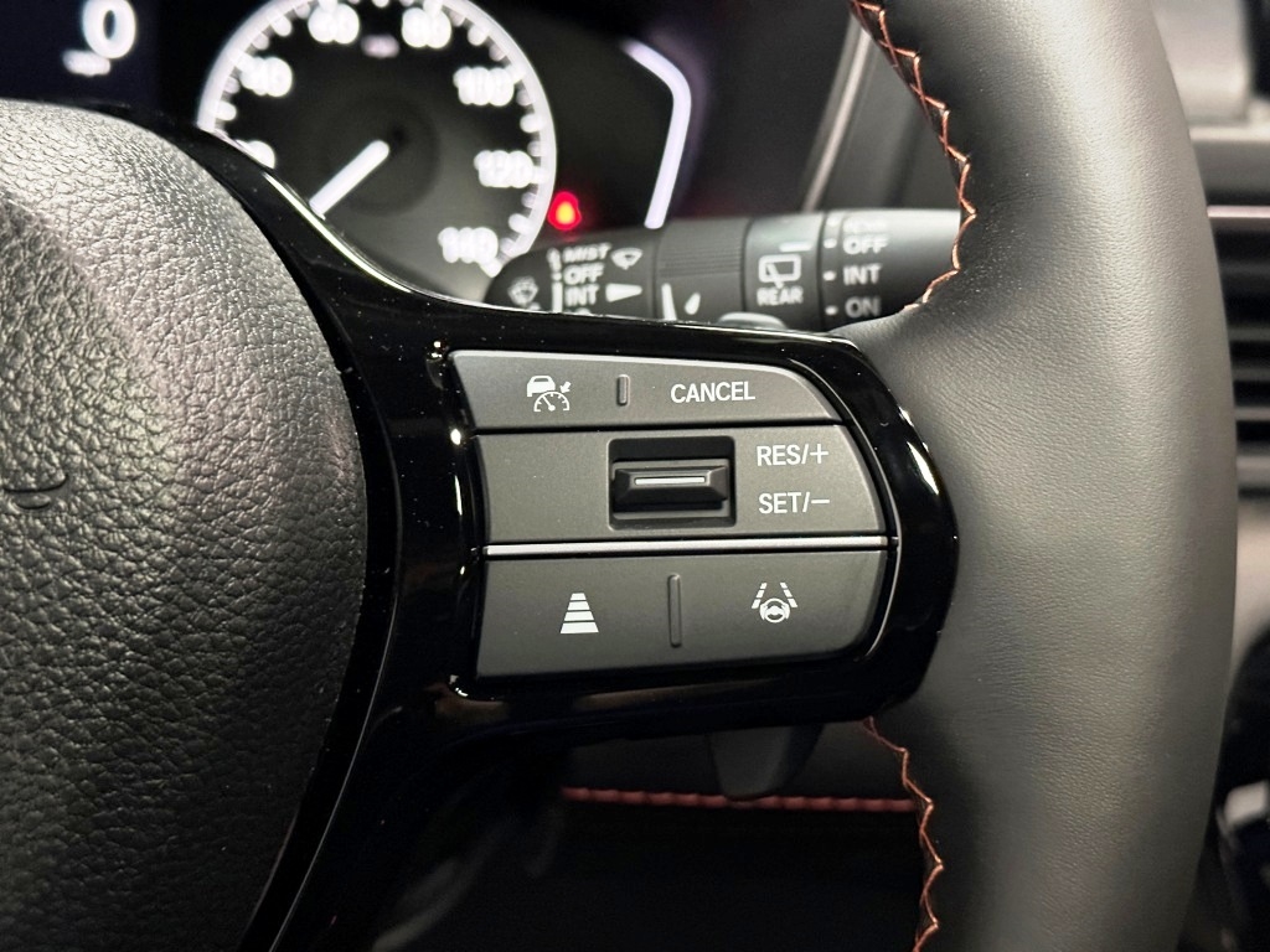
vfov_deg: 30.3
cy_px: 476
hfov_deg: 39.7
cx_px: 635
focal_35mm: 48
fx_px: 1761
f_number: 1.78
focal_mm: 6.86
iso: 640
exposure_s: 1/20
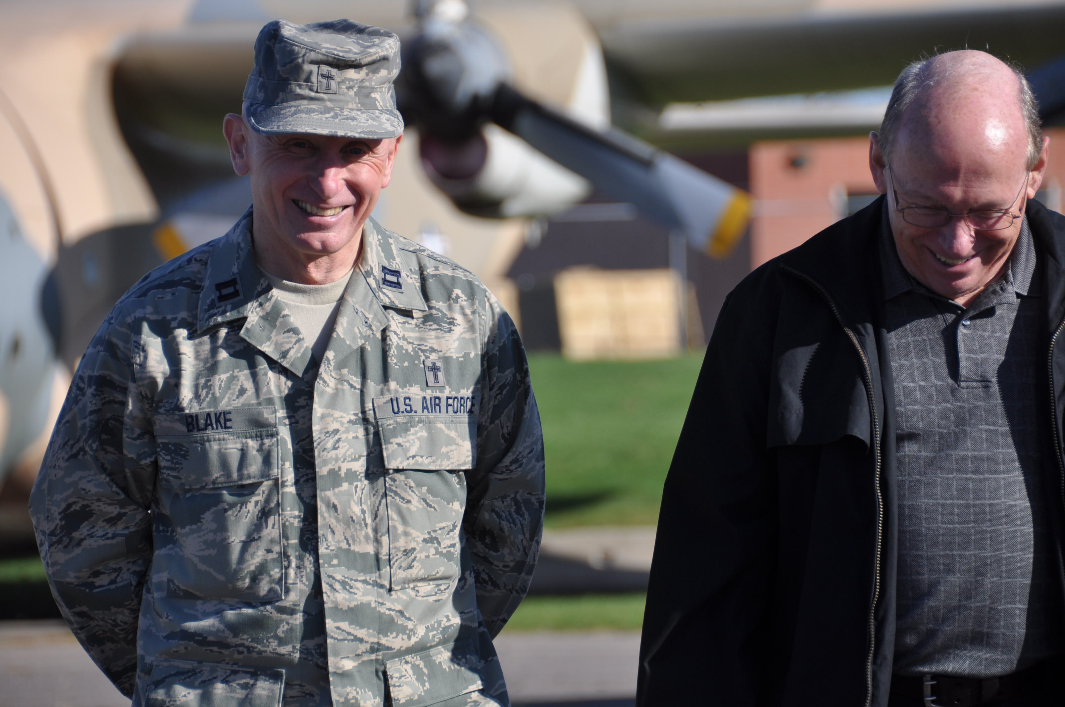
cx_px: 532
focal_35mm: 225
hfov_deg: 9.2
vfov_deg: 6.1
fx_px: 6648
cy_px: 354
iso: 200
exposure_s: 1/1000
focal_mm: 150
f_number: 5.6
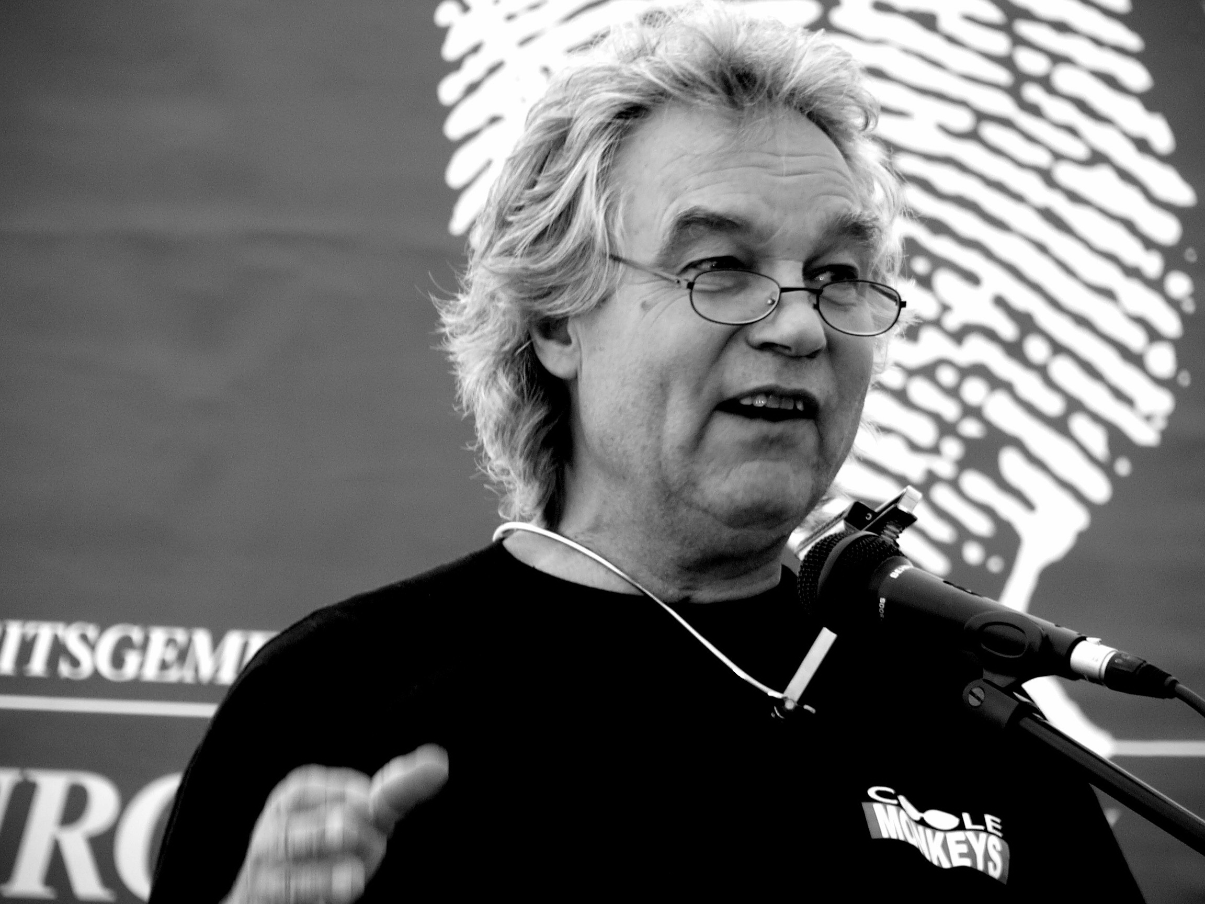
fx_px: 11731
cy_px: 452
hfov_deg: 5.9
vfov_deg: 4.4
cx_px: 602
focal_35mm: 337
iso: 100
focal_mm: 56.1
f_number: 2.8
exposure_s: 1/60
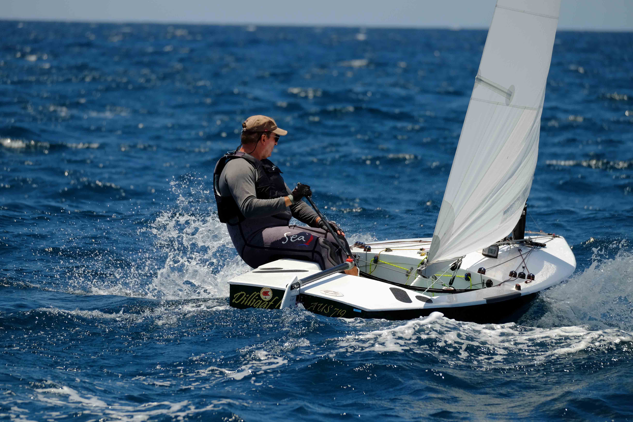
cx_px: 316
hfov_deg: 7.0
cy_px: 211
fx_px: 5187
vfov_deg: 4.7
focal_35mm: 295
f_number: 5
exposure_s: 1/2000
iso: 250
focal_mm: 196.6
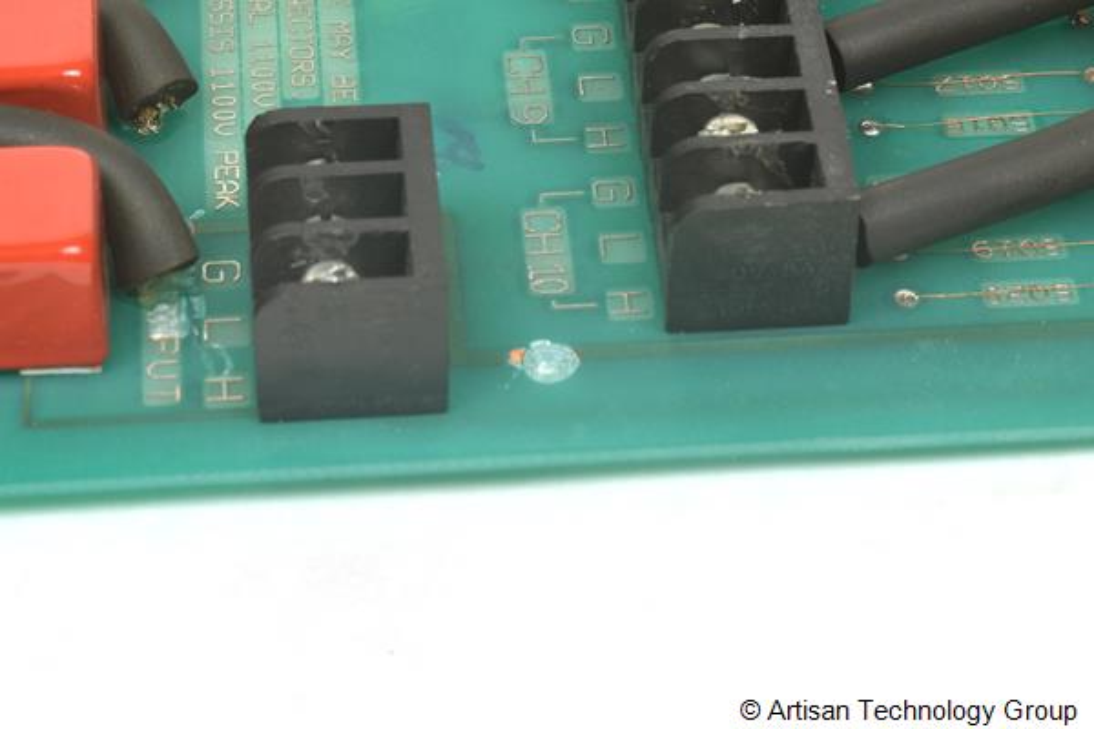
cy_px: 364
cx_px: 547
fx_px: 2507
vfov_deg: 16.6
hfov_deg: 24.6
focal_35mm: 82
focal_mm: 55
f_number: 13
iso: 200
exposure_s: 1/200
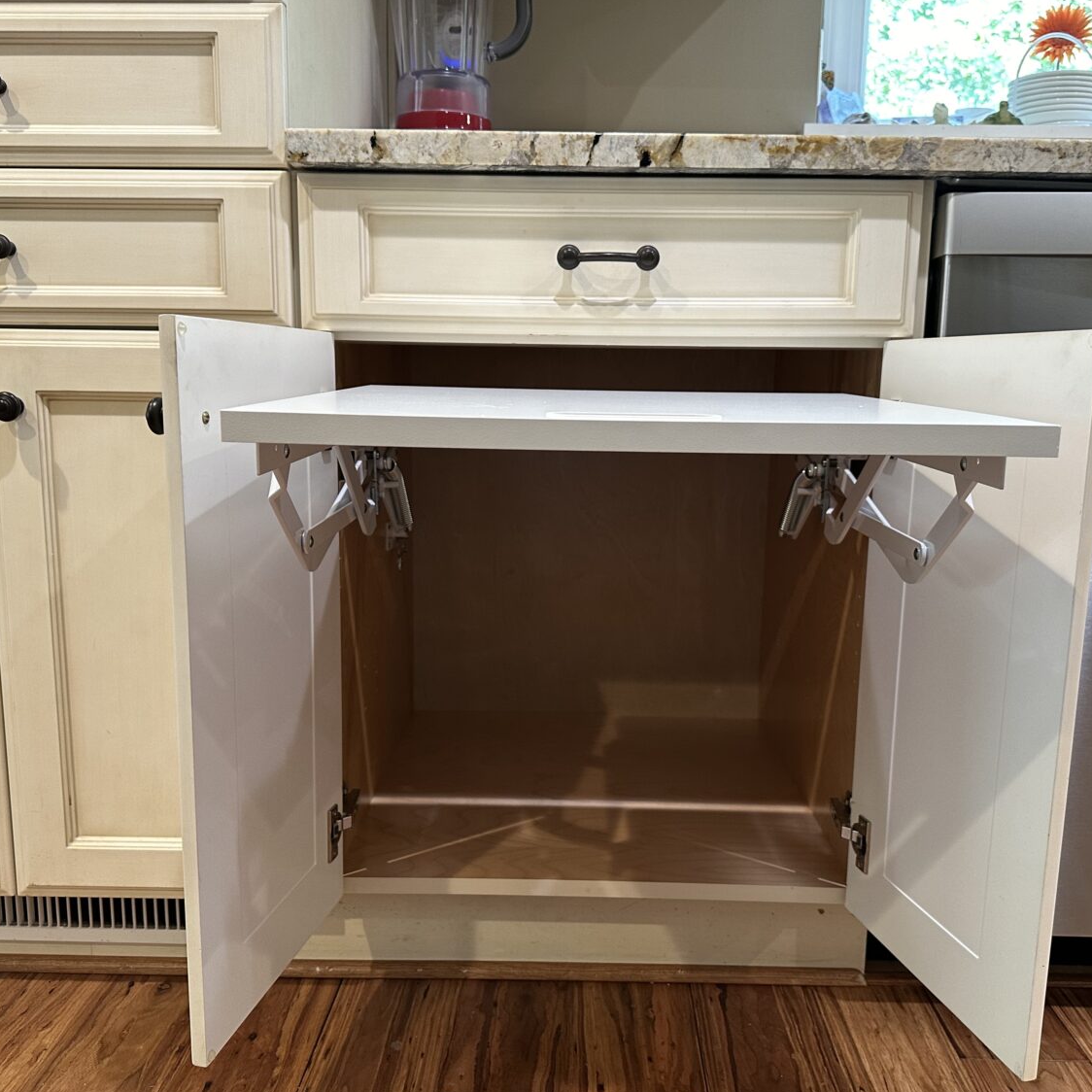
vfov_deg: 55.6
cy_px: 554
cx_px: 557
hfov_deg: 55.6
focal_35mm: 29
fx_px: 1035
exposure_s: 1/60
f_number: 1.78
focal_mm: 6.86
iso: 200
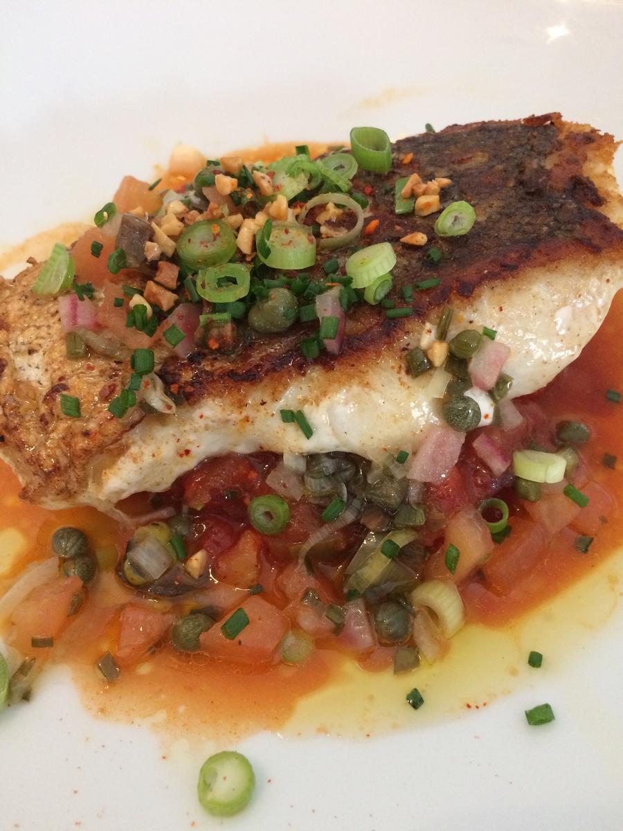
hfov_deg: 48.2
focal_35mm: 29
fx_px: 696
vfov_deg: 61.7
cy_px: 416
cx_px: 312
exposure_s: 1/20
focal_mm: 4.2
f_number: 2.2
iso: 250
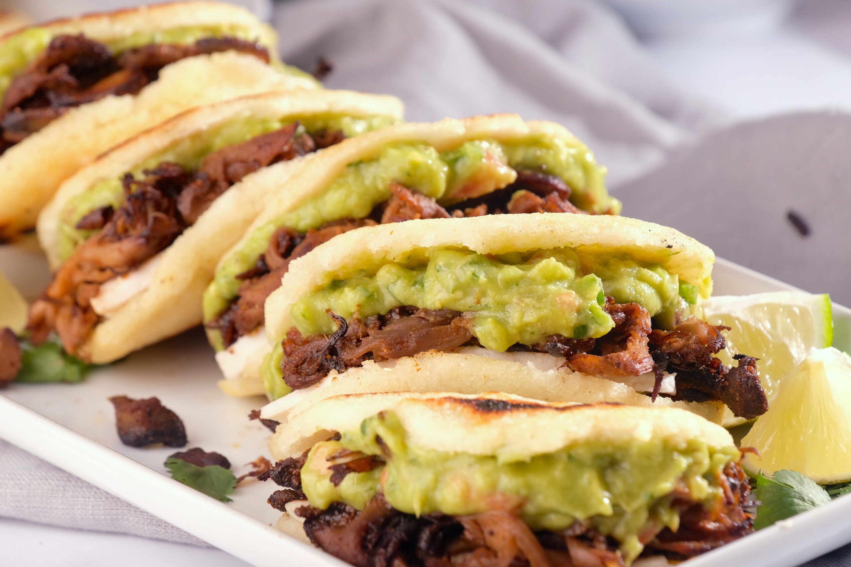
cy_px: 284
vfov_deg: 6.8
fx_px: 4799
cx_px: 426
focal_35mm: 203
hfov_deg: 10.1
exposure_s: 1/250
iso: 400
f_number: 10
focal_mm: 135
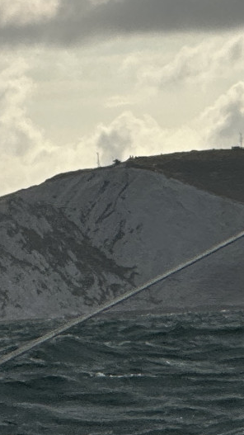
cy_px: 191
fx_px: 4399
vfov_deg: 5.7
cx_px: 176
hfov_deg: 3.2
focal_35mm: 382
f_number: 2.8
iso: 32
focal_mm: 9
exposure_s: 1/3311
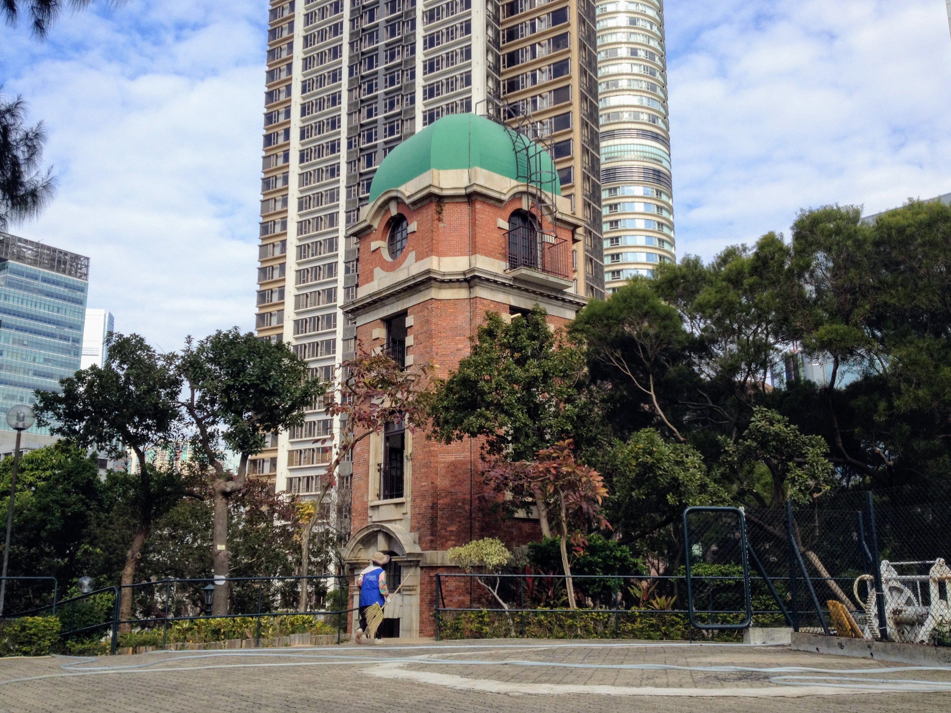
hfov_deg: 52.6
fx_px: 962
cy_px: 356
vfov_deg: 40.7
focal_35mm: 35
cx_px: 476
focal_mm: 4.28
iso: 50
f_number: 2.4
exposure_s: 1/1227
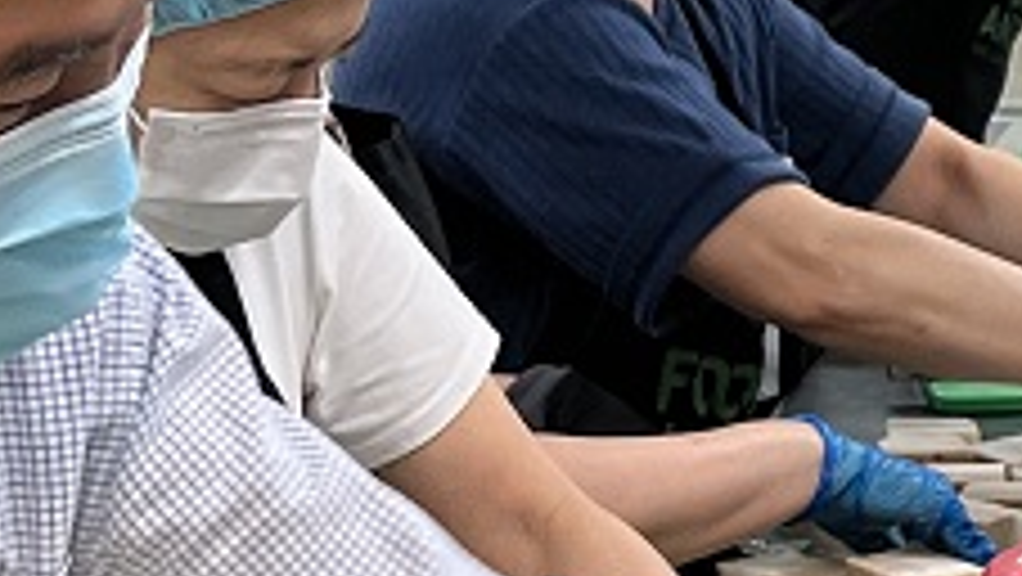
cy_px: 369
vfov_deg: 8.0
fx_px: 4094
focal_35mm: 151
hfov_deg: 13.6
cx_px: 1400
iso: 125
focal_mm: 5.7
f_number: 1.5
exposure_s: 1/100
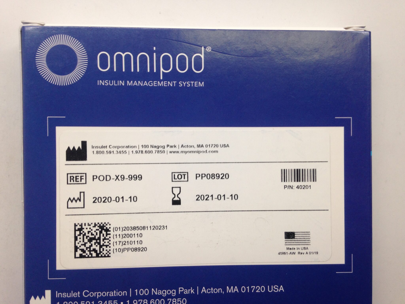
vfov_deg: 42.9
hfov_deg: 55.4
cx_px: 202
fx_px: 386
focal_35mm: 33
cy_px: 152
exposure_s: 1/40
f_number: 2.4
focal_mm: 4.12
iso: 50
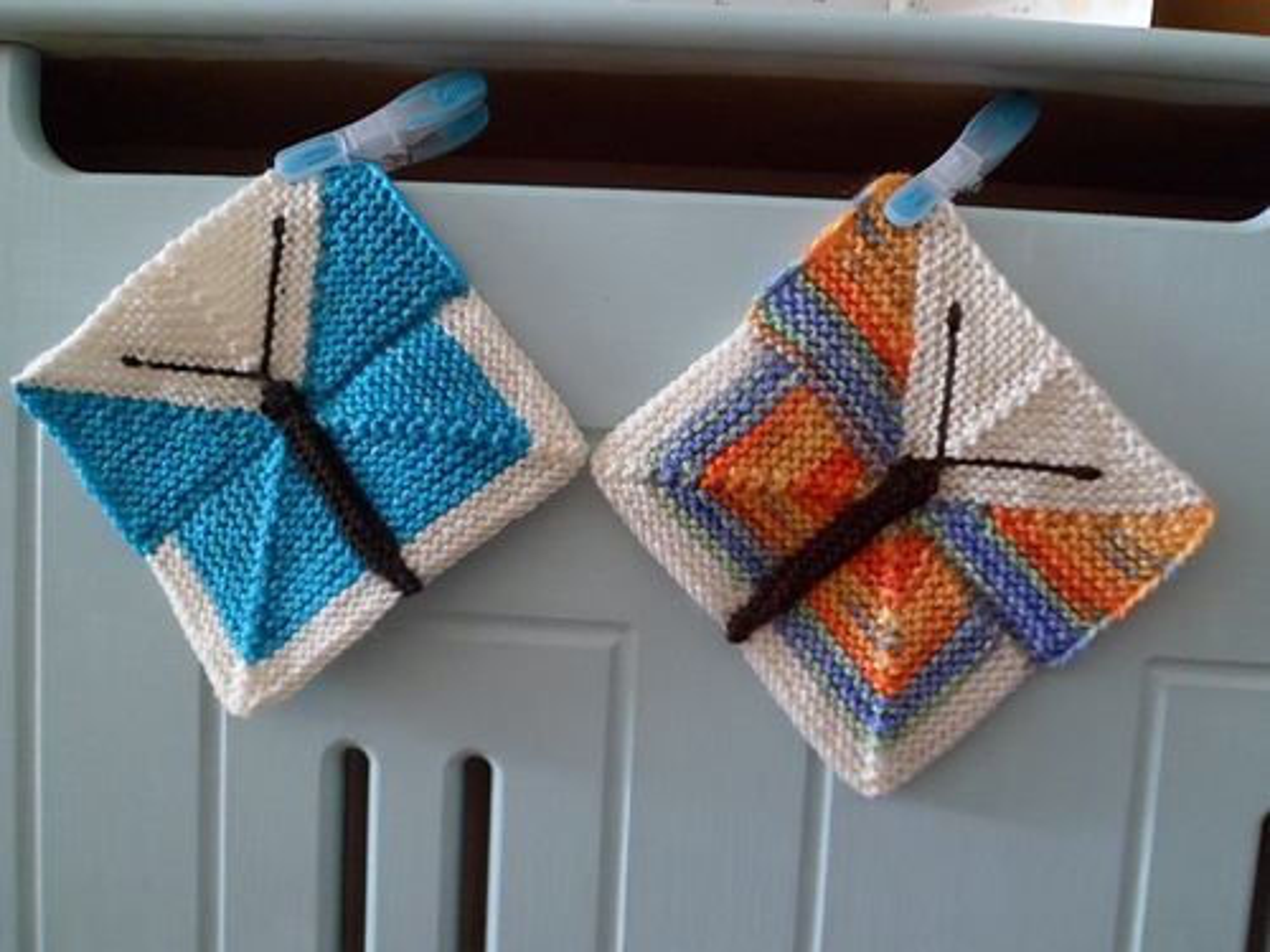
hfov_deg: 65.3
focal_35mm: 27
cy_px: 476
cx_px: 635
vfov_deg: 51.4
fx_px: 991
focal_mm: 4.9
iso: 400
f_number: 3.3
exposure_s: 1/15
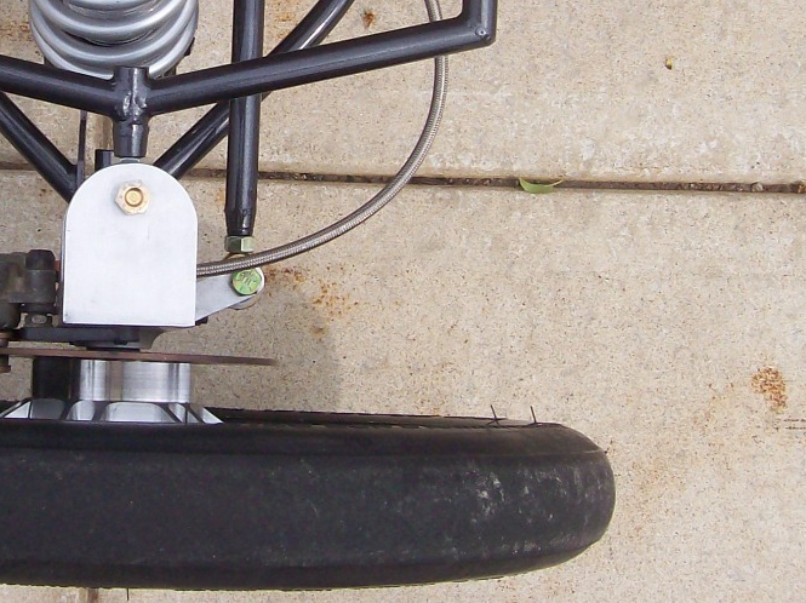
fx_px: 1815
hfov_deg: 24.6
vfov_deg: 18.5
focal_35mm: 78
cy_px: 50
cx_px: 152
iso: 80
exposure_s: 1/587
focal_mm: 6
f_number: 4.8
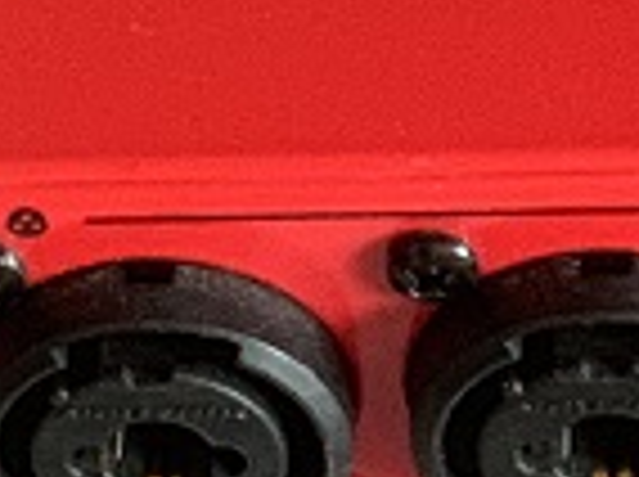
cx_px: -972
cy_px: 36
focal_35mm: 367
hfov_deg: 5.2
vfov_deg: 4.0
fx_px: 6763
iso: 250
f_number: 2.4
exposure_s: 1/60
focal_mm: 6
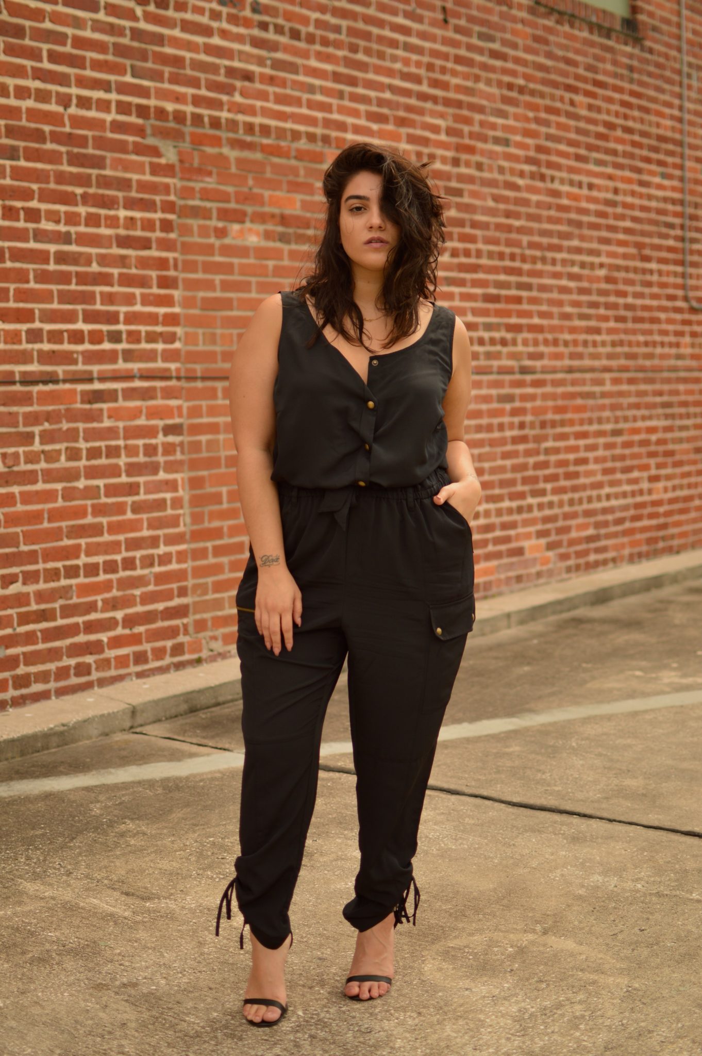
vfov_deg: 37.9
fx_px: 1538
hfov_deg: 25.7
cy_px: 528
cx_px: 351
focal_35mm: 52
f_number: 1.8
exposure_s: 1/3200
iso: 100
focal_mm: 35
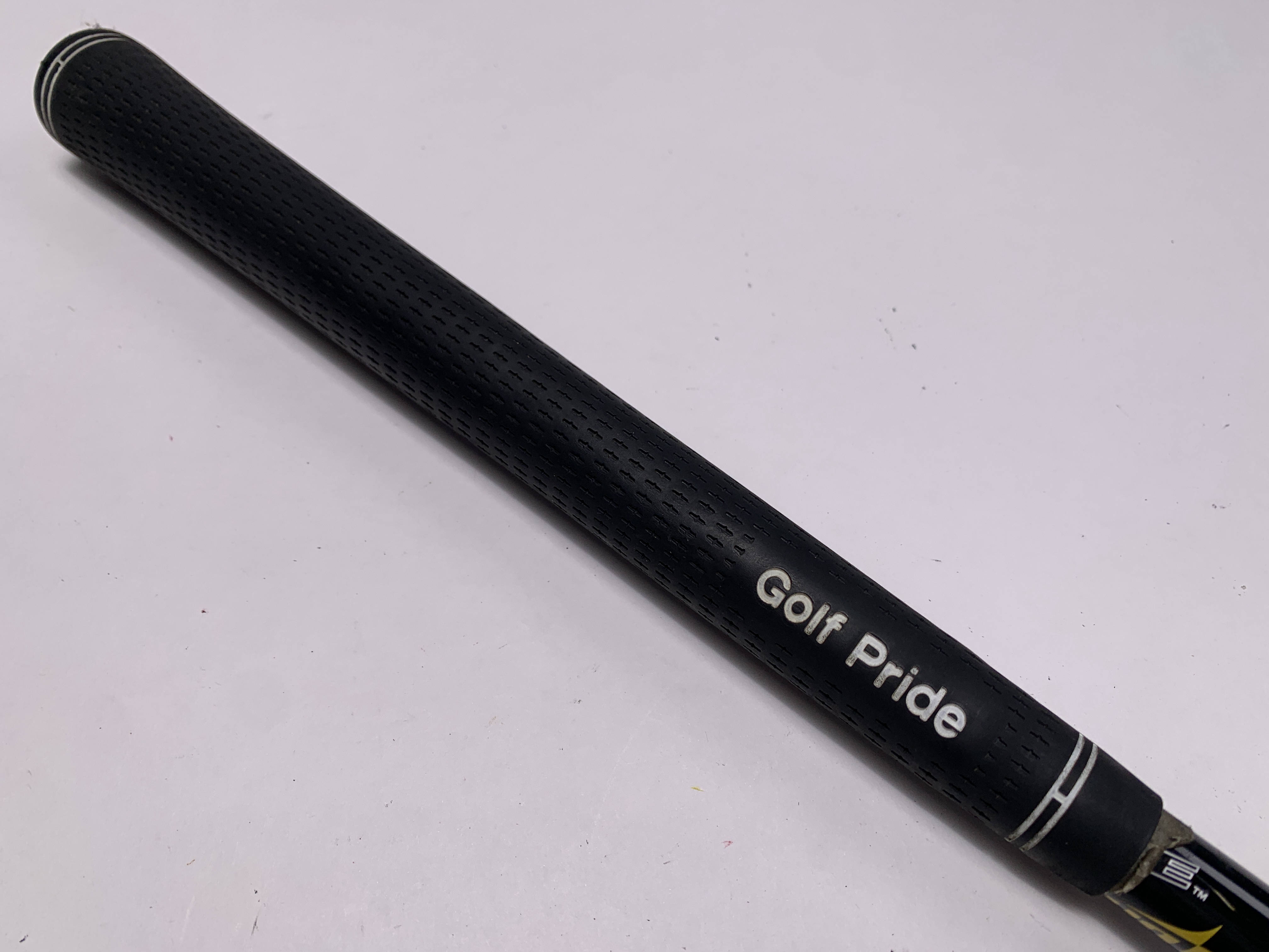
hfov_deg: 67.3
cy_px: 476
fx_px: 953
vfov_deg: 53.1
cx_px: 634
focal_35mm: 26
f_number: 1.8
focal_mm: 4.25
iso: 25
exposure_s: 1/452
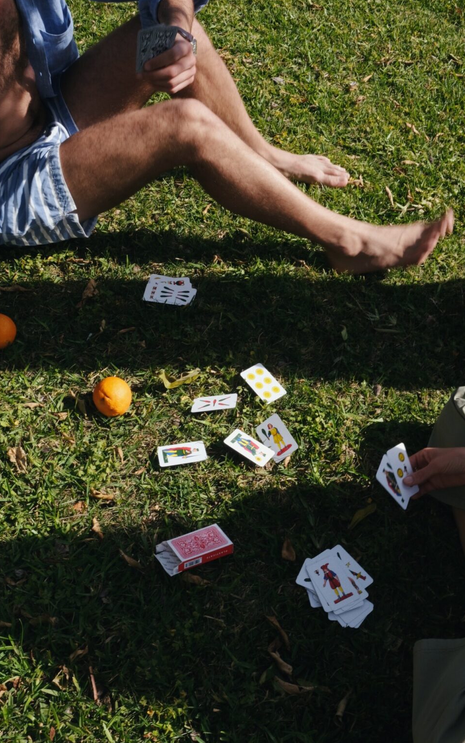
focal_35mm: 41
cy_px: 371
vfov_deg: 48.2
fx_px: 831
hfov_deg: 31.3
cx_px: 221
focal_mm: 26.5
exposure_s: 1/30
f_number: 20
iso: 160
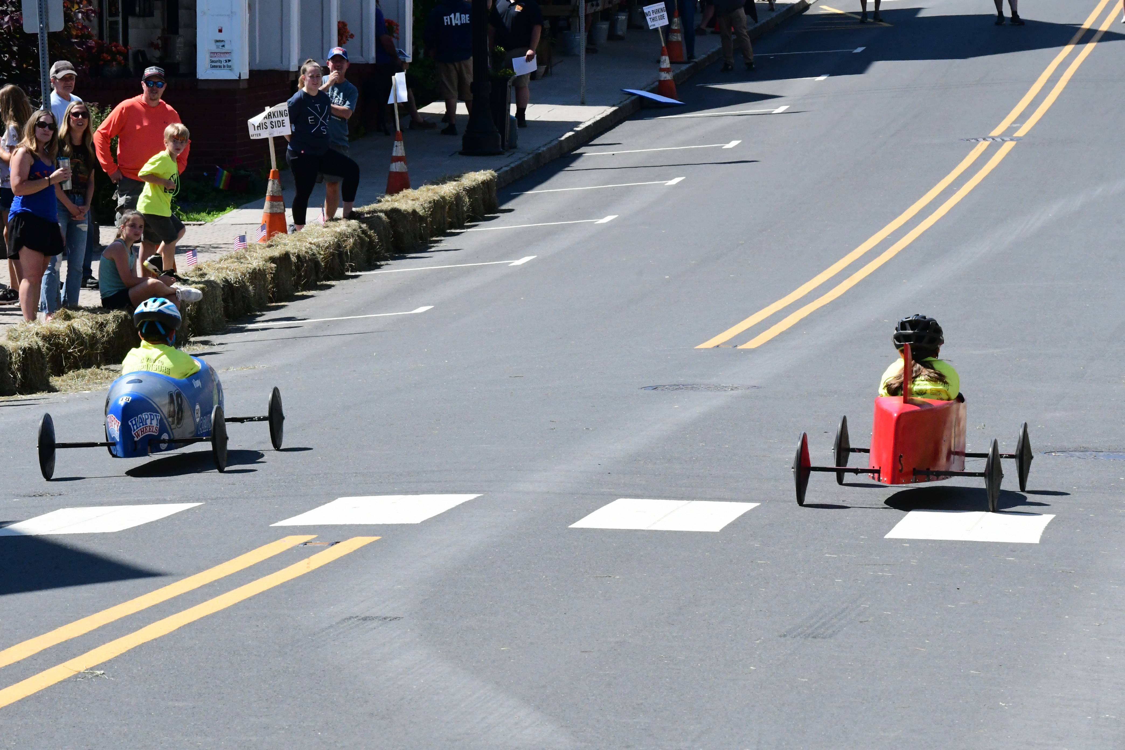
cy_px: 375
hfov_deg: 10.2
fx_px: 6328
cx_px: 562
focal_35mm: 202
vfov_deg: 6.8
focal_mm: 135
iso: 3200
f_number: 18
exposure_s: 1/1250
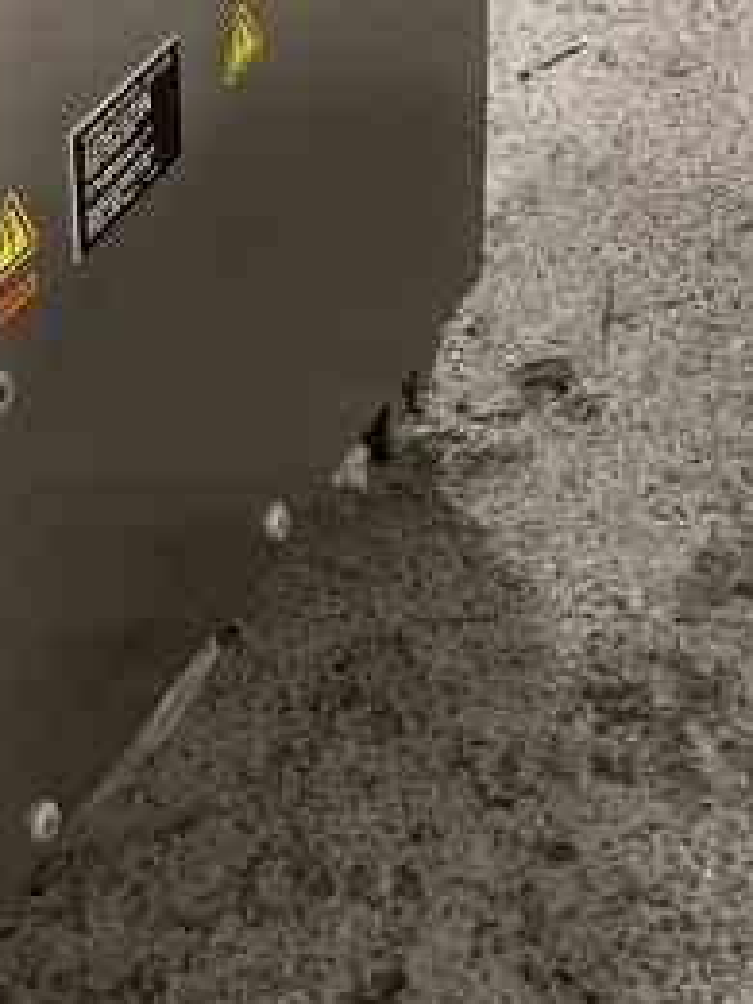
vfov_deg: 19.2
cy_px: -266
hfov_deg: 14.9
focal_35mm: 95
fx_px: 2755
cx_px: -232
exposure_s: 1/60
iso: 250
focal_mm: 4.25
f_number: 1.8
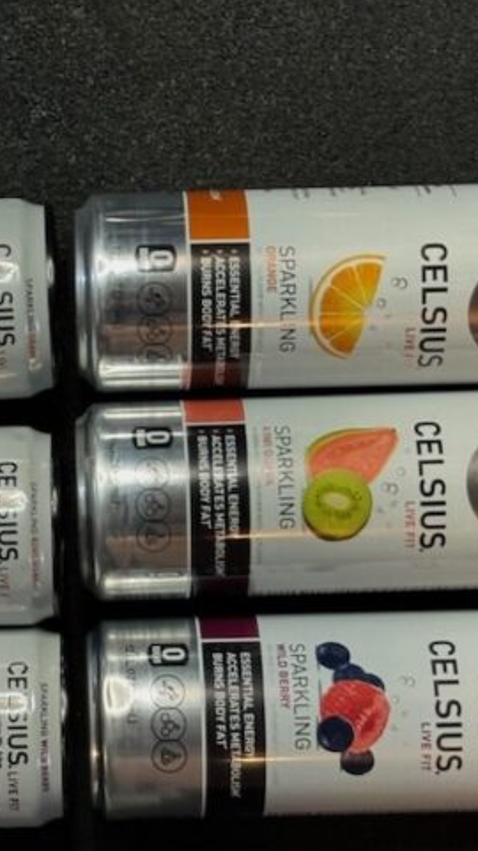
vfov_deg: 24.5
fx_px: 1963
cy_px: 416
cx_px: 127
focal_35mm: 87
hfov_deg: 13.8
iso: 640
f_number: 1.78
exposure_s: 1/30
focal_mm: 6.76
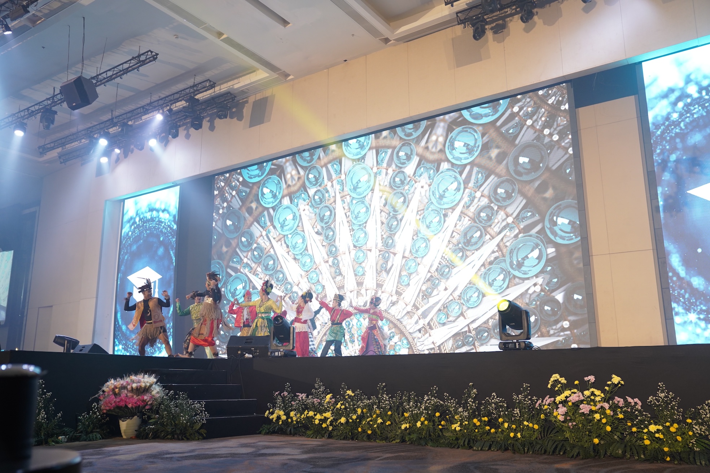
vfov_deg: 42.3
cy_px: 236
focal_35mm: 31
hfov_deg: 60.3
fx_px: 611
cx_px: 355
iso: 1250
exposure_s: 1/100
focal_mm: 31
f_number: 2.8
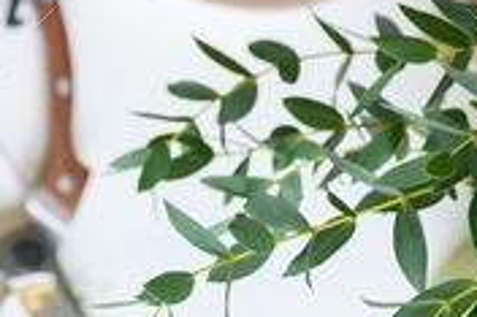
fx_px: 2224
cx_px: -160
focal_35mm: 168
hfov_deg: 11.9
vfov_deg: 8.1
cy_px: -72
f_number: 4.5
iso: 800
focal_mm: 50
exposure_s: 1/100
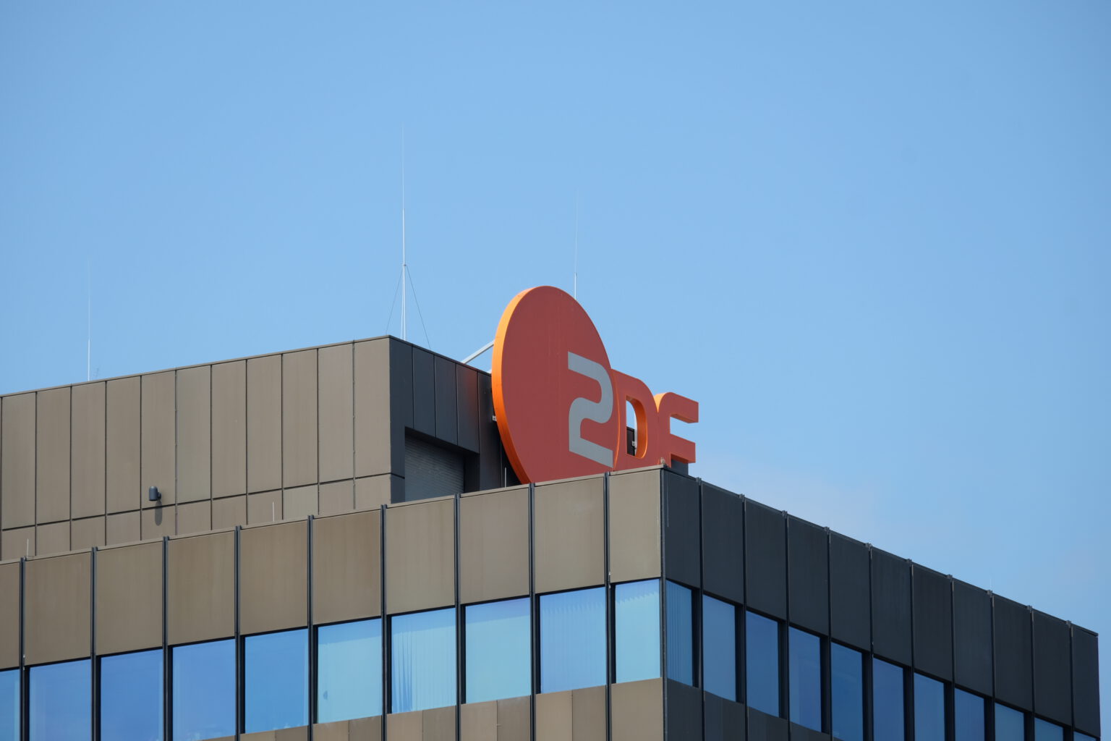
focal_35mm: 345
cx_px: 556
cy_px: 370
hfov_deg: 6.0
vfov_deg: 4.0
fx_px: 10646
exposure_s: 1/350
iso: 200
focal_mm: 230
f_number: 8
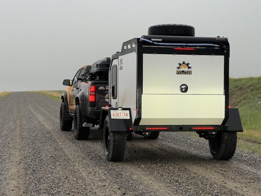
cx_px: 130
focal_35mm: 77
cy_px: 98
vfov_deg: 19.1
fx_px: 581
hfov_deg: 25.3
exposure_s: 1/99
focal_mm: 9
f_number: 2.8
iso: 32
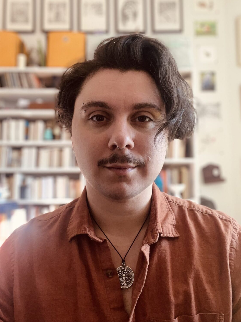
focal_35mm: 31
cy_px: 156
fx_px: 288
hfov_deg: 45.5
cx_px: 120
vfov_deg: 58.3
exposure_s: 1/60
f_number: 2.2
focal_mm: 2.71
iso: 80
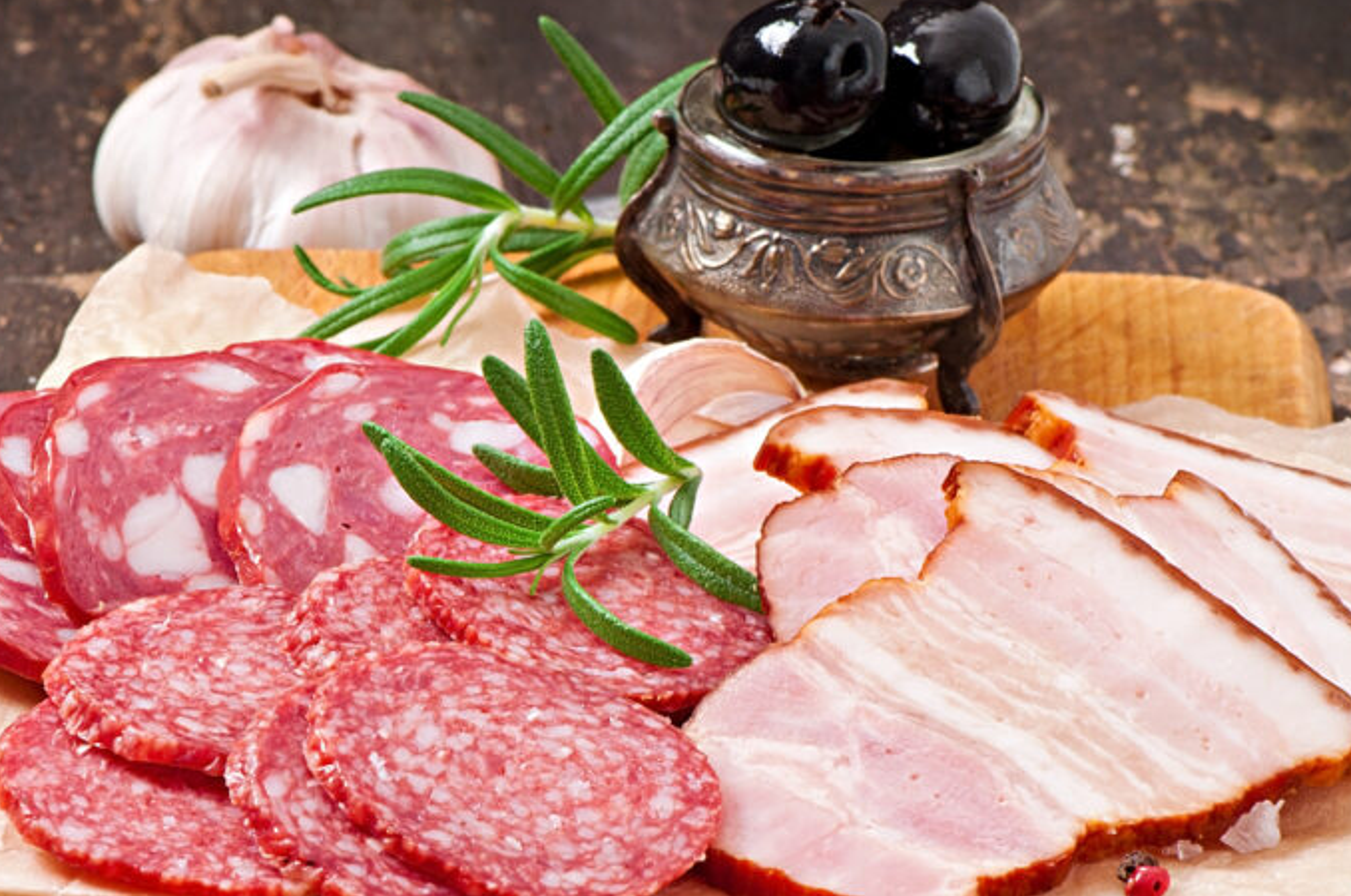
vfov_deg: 5.5
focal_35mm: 251
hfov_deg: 8.2
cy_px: 688
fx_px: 9398
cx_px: 650
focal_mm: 105
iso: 100
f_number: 14
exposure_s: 1/200
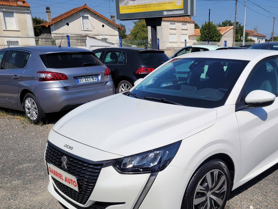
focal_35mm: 36
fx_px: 289
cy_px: 143
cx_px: 184
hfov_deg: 50.5
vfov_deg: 39.1
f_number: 1.8
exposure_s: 1/5034
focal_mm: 5.4
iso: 40
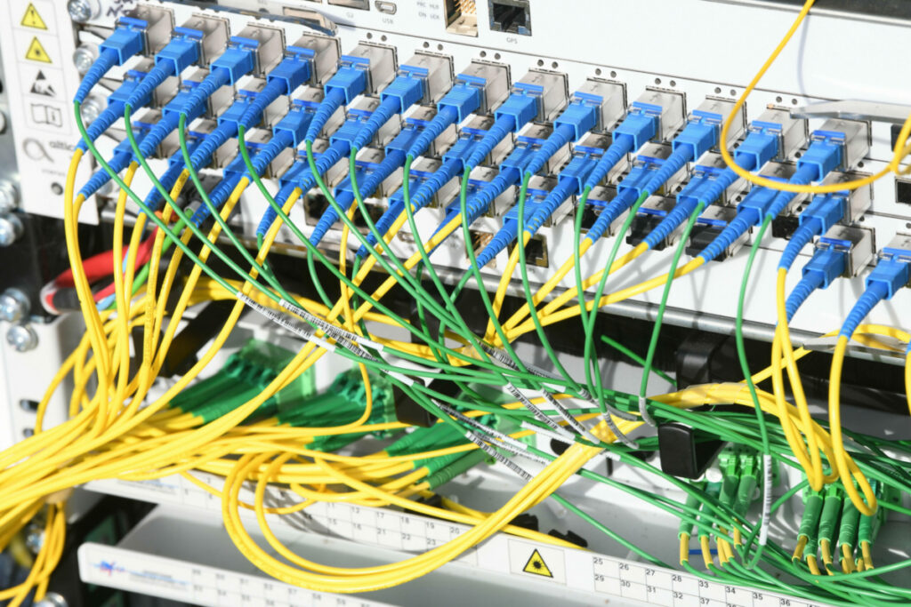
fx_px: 5061
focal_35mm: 200
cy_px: 304
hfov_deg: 10.3
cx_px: 456
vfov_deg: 6.9
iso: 320
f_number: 10
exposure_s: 1/250
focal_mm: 200
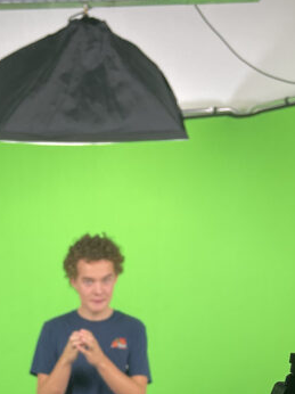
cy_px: 524
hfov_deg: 18.9
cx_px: 47
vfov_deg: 22.5
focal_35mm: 77
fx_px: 876
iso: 125
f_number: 1.6
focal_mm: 5.1
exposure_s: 1/109
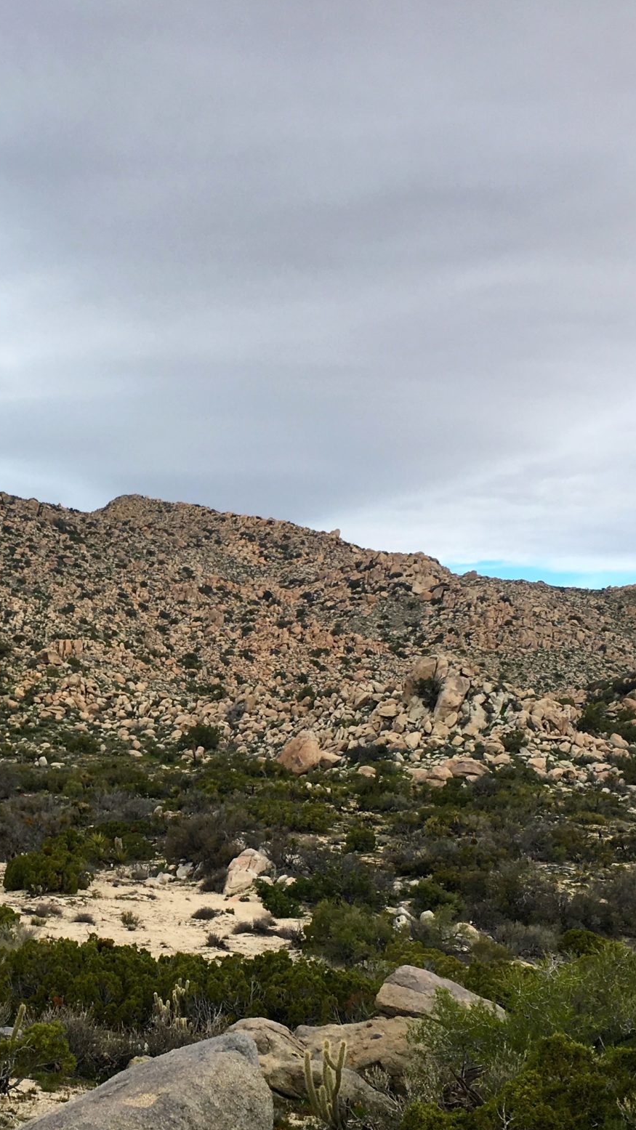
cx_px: 24
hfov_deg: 22.3
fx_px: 1559
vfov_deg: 39.6
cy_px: 693
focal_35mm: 52
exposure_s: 1/761
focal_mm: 4.15
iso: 25
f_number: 2.2
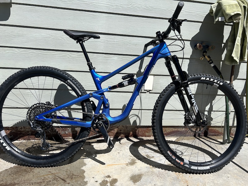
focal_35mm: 26
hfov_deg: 67.3
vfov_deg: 53.1
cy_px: 93
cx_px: 124
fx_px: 186
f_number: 1.5
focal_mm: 5.7
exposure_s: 1/5076
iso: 50
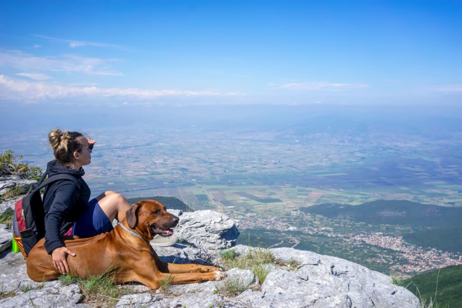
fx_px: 449
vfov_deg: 37.9
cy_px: 154
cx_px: 231
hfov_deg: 54.4
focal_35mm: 35
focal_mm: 35
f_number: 6.3
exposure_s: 1/500
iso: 100
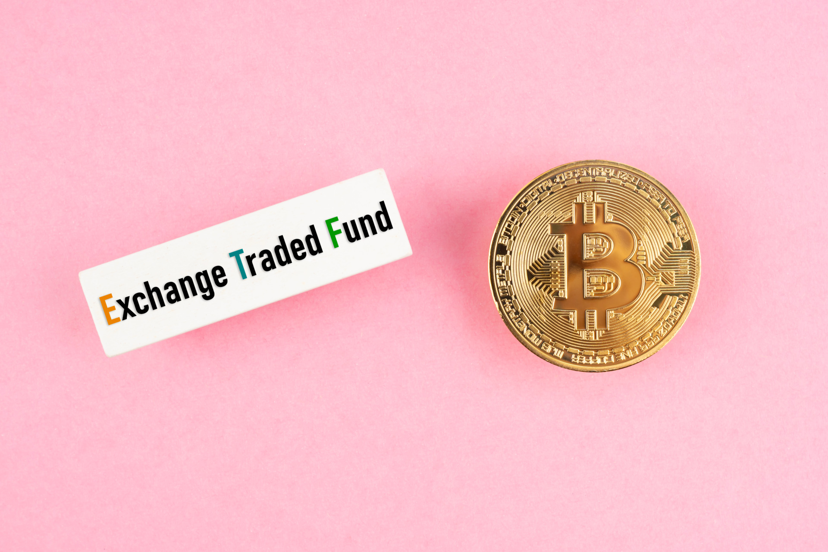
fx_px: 1150
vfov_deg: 27.0
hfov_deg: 39.6
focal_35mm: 50
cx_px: 414
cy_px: 276
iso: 100
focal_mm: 50
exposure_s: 1/100
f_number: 11
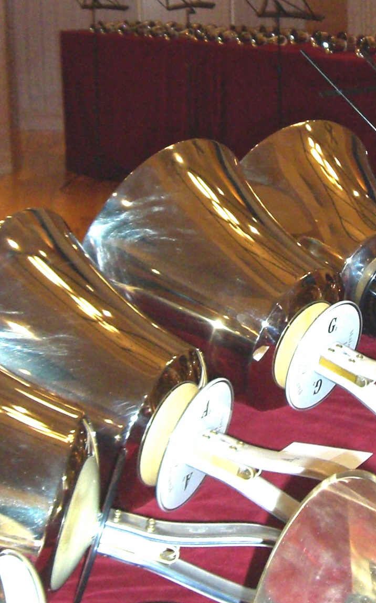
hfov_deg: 14.4
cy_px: 202
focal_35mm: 90
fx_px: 1476
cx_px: 336
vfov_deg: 22.9
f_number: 2.7
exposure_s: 1/60
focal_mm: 6.2
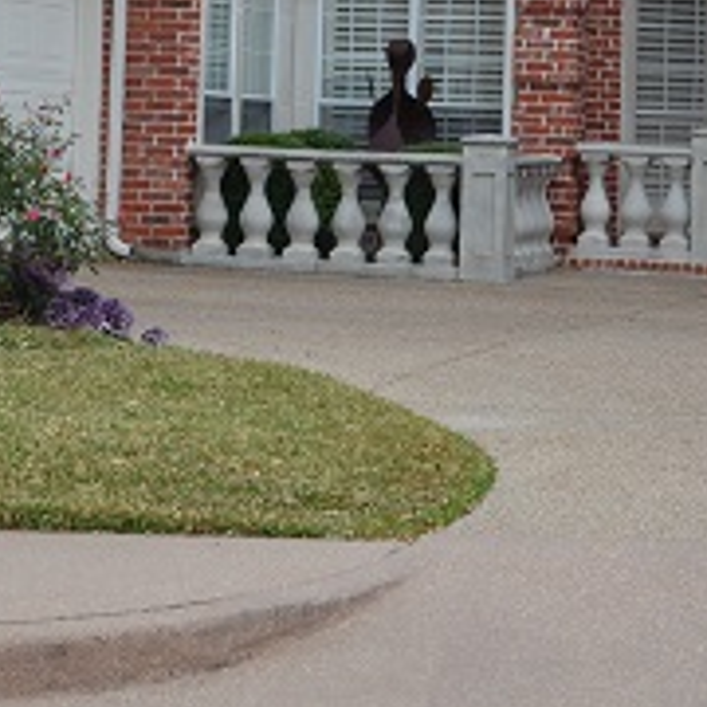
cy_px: -45
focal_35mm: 127
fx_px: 2935
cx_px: 306
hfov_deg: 13.7
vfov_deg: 13.5
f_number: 5.6
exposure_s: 1/125
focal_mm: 30
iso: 320
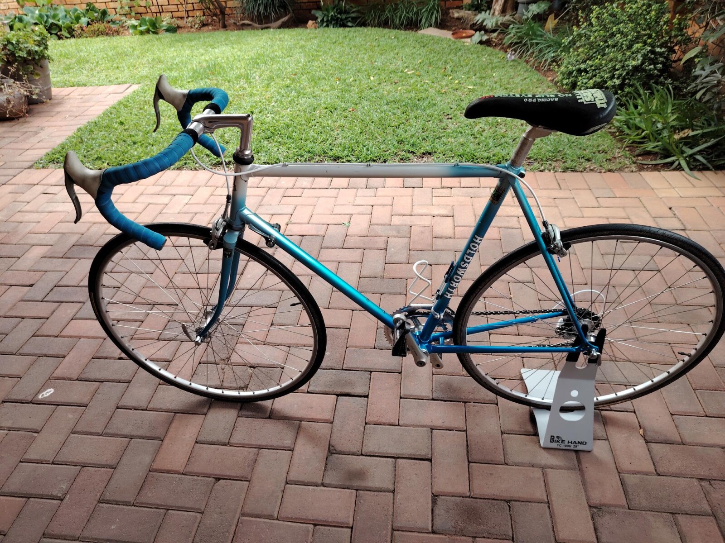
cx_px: 362
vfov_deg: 56.8
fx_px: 503
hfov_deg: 71.6
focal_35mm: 24
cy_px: 272
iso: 131
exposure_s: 1/100
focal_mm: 5.25
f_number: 1.75
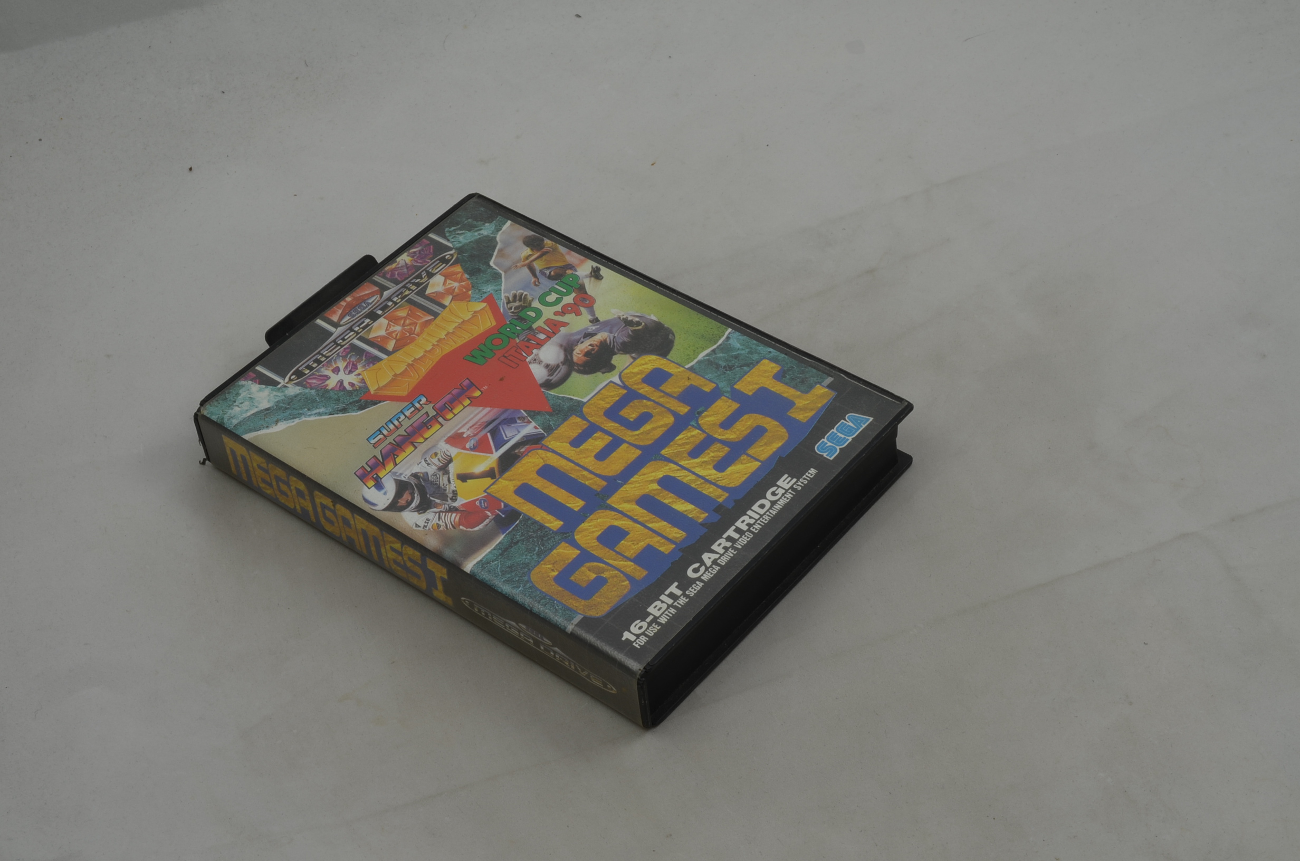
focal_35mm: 60
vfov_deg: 22.5
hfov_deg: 33.5
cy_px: 430
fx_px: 2162
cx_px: 650
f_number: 20
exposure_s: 1/2
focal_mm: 40
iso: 100
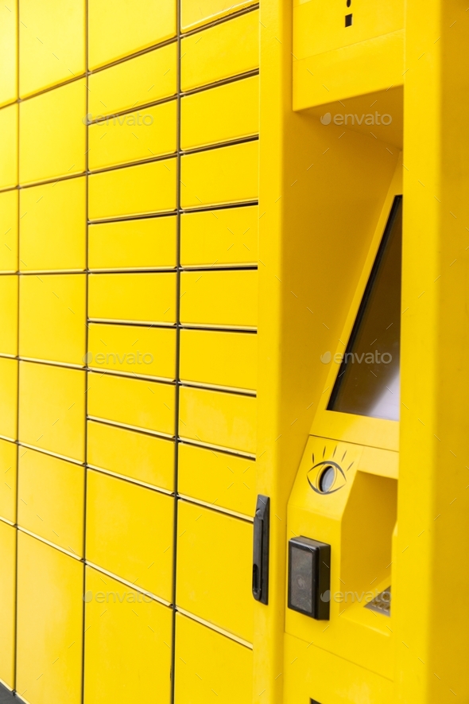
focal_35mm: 67
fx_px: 1309
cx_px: 234
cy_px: 352
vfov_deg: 30.1
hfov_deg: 20.3
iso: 640
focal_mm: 44.4
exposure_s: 1/2900
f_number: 4
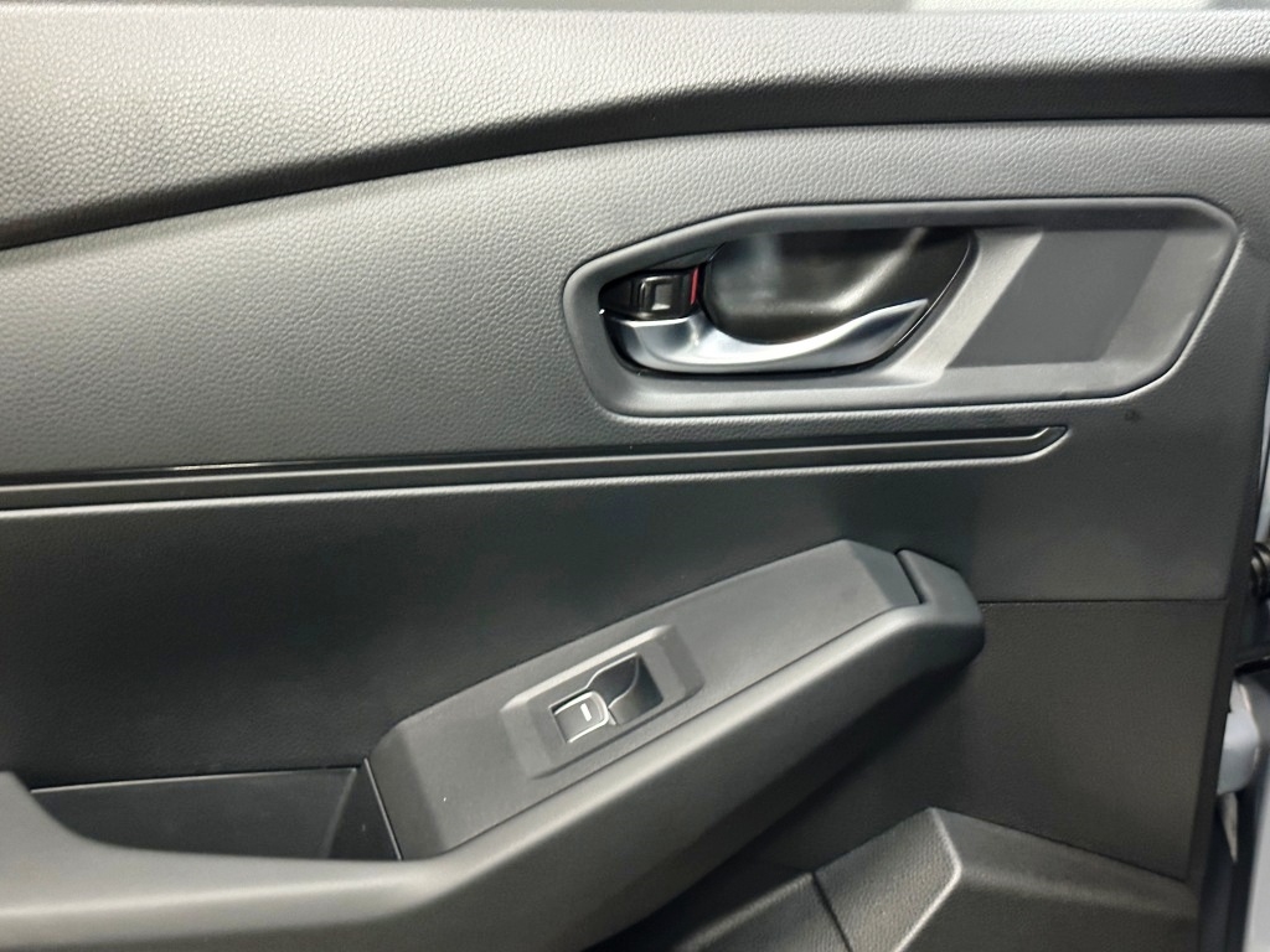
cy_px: 476
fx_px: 1761
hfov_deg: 39.7
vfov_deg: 30.3
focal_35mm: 48
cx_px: 635
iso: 640
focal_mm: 6.86
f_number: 1.78
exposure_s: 1/24
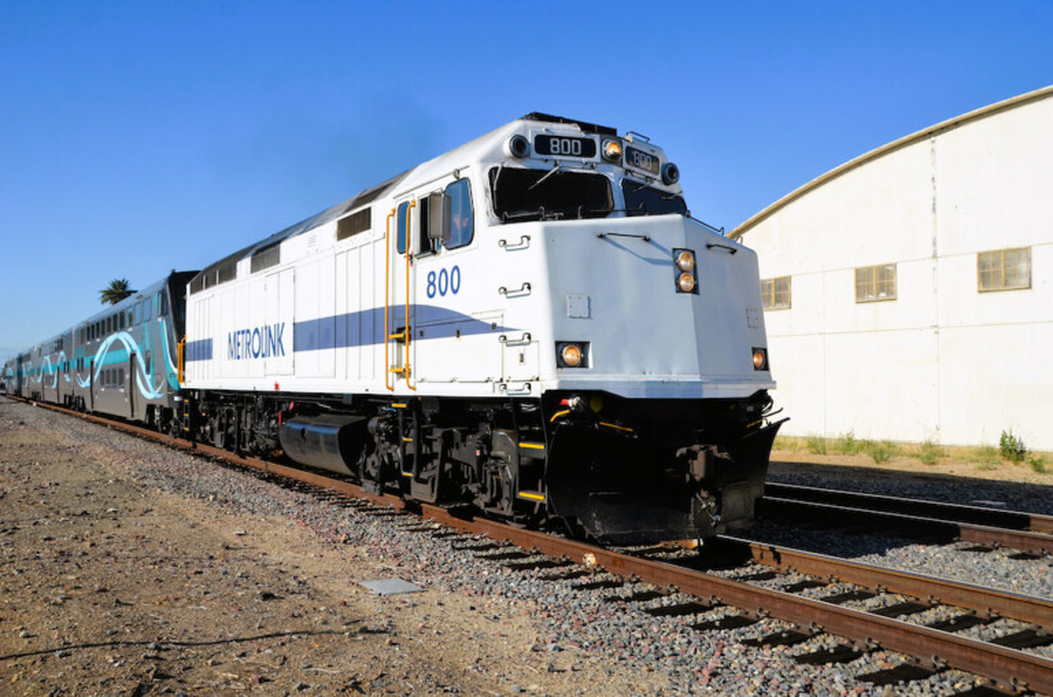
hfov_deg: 62.1
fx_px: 875
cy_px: 348
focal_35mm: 30
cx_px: 526
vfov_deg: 43.4
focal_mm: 20
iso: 400
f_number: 7.1
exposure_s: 1/1600
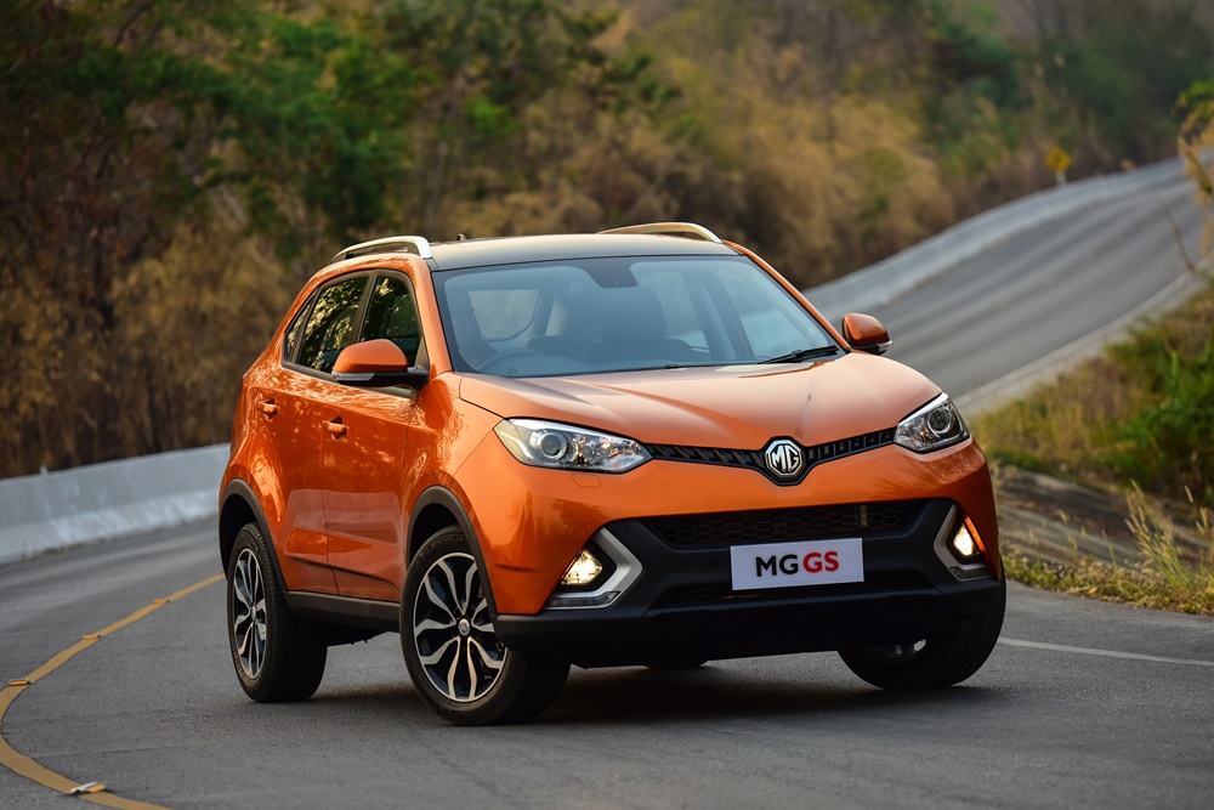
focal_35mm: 160
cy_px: 405
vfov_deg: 8.6
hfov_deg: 12.8
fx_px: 5396
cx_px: 607
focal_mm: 160
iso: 400
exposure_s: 1/500
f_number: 4
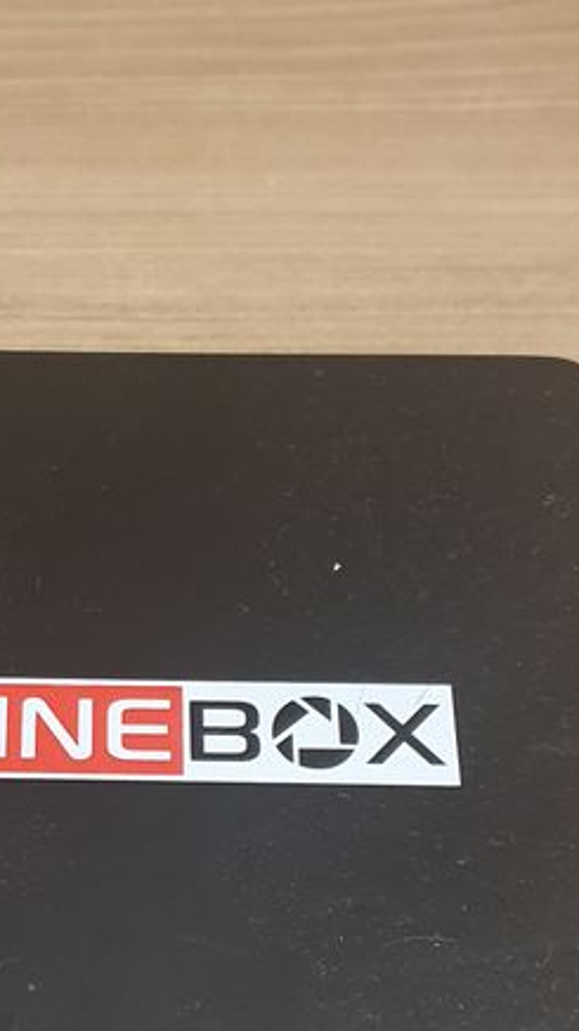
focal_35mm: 78
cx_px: 87
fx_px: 2131
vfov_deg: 26.9
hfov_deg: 15.3
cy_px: 728
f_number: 1.5
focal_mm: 4.32
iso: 250
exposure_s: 1/40
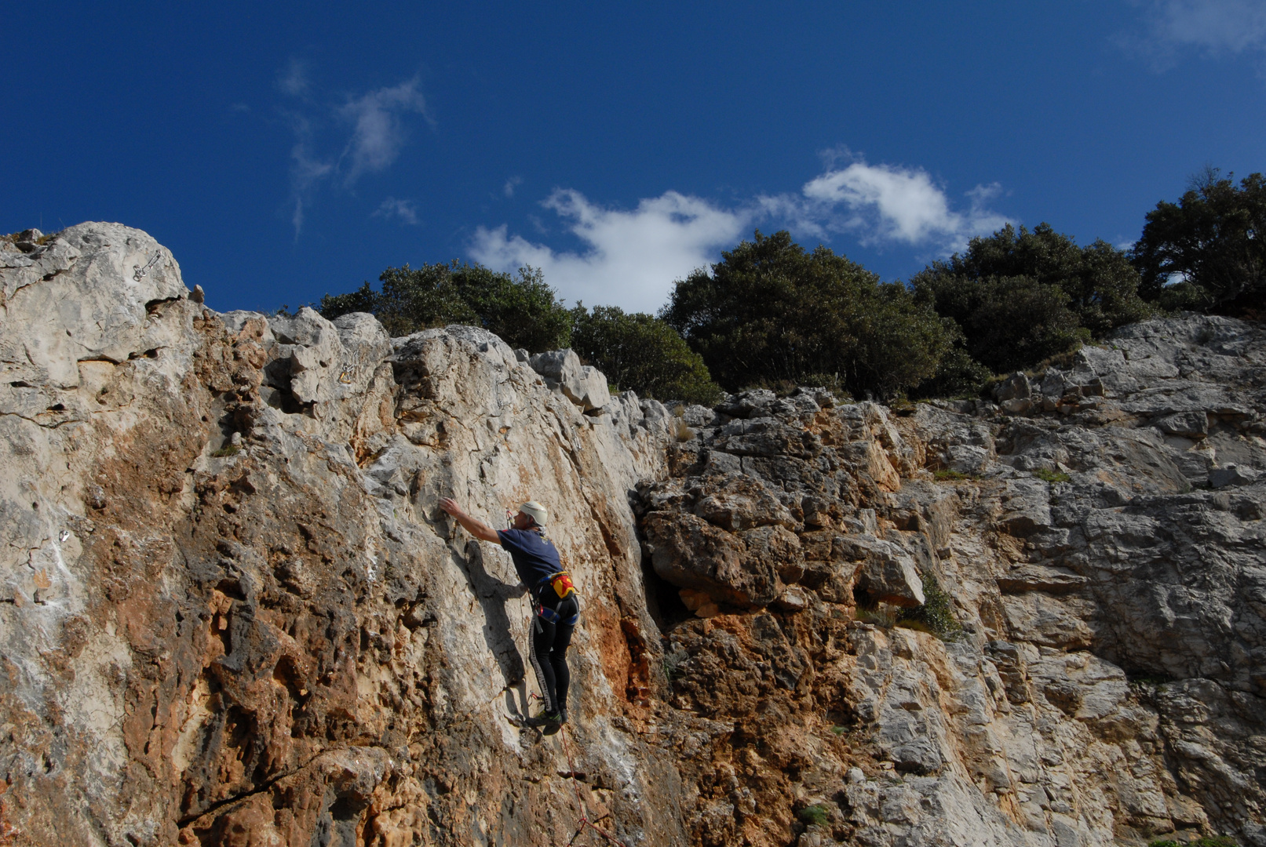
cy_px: 424
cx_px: 633
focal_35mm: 33
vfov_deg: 40.1
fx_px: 1162
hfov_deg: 57.2
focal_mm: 22
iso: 320
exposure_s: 1/640
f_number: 13
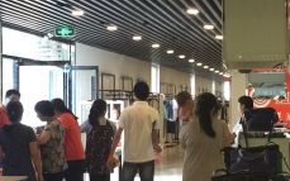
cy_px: 111
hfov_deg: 22.0
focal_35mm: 94
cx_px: 200
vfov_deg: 13.9
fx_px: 743
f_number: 2.2
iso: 64
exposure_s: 1/15
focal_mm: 4.15
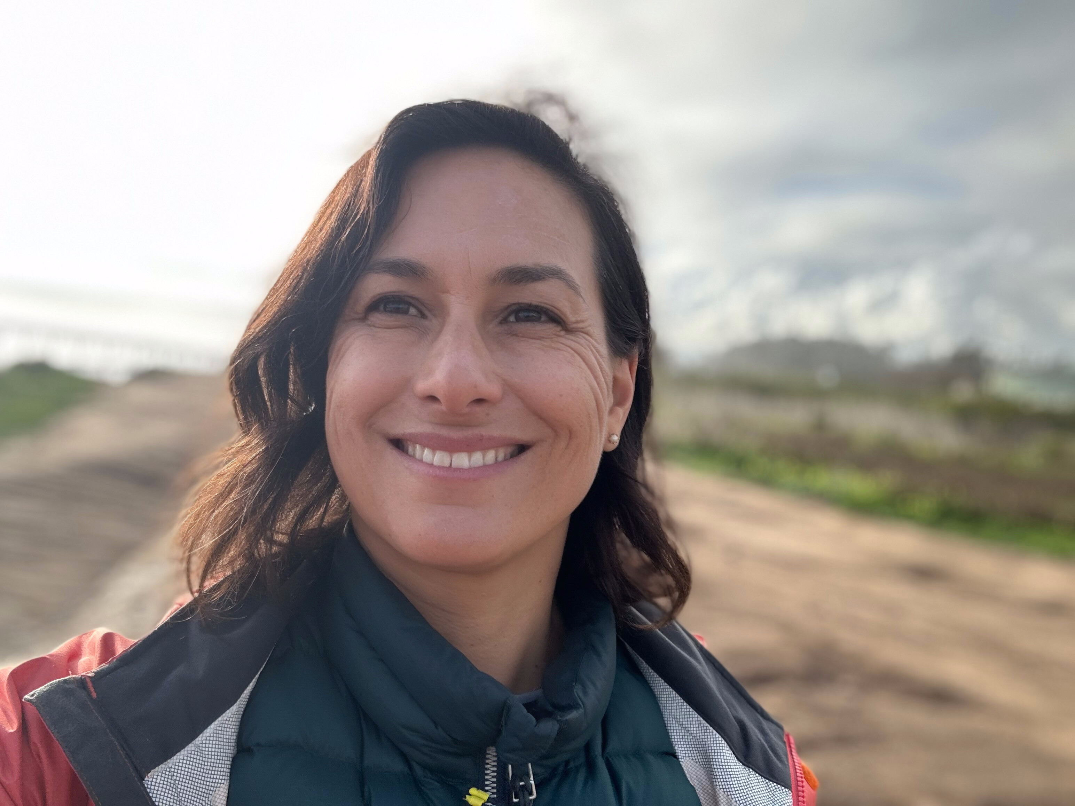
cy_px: 403
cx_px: 538
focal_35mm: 30
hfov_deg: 60.0
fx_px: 932
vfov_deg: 46.8
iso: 25
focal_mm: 2.69
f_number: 1.9
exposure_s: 1/416
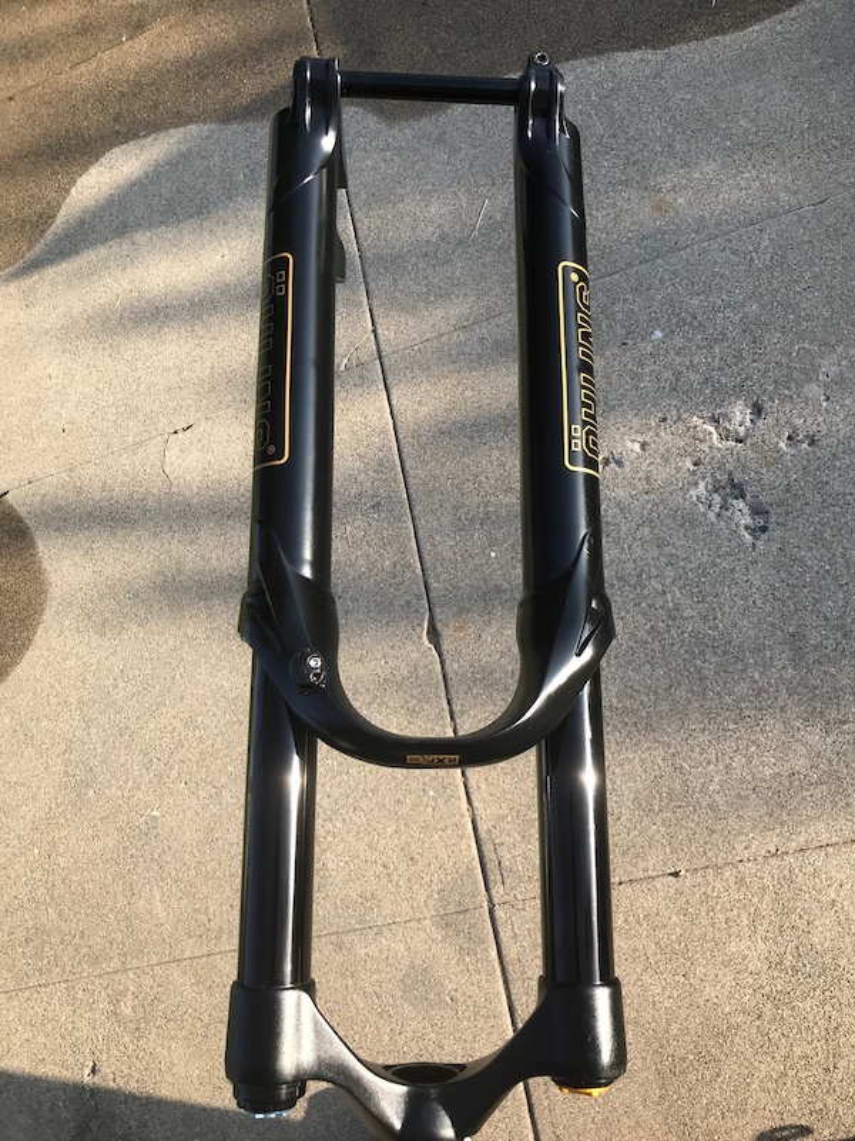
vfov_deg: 63.4
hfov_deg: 49.7
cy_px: 570
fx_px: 922
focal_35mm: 28
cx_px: 428
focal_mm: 3.99
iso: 20
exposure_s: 1/509
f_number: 1.8
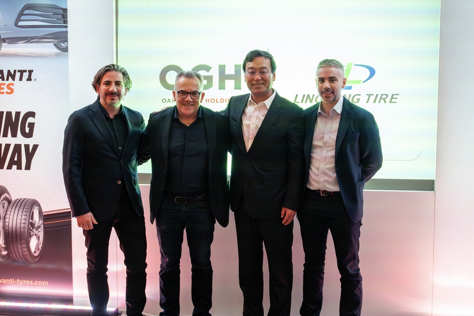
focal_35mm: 51
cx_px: 237
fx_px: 671
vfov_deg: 26.5
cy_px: 158
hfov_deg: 38.9
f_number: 2.8
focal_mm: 34
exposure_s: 1/100
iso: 1250
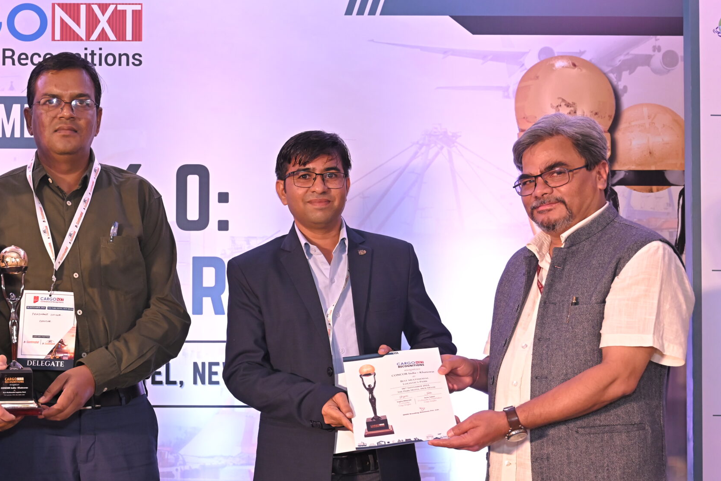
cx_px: 176
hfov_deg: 35.4
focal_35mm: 55
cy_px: 332
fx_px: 1102
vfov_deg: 24.5
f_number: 5
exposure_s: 1/125
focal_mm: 36
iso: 1600
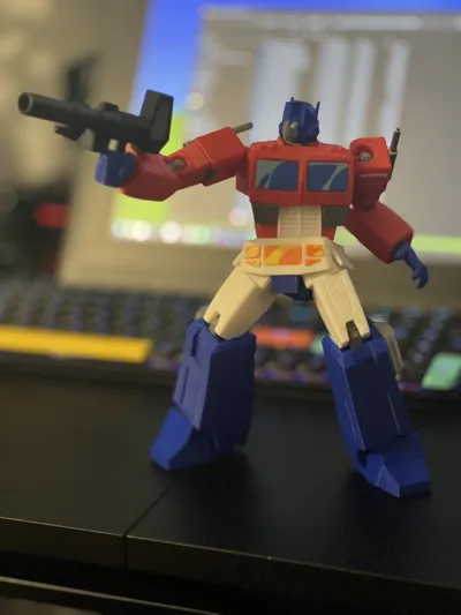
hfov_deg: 19.1
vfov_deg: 25.3
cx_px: 230
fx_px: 1367
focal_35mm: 77
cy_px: 308
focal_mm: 9
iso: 400
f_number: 2.8
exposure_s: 1/20
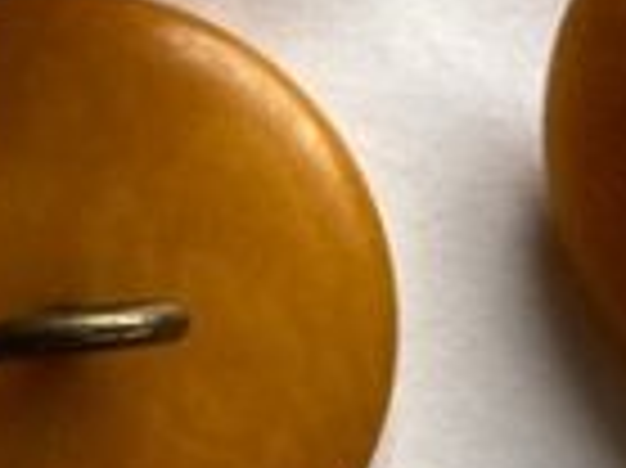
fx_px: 2602
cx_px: -207
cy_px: -189
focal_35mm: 144
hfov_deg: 13.2
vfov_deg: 10.0
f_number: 1.8
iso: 125
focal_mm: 4.25
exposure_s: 1/121
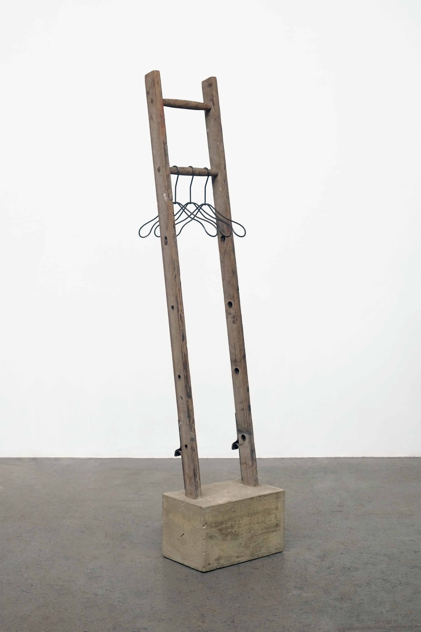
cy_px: 316
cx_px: 210
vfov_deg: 35.6
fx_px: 982
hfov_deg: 24.2
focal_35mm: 56
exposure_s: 1/2.3
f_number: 9
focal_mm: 37.4
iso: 200
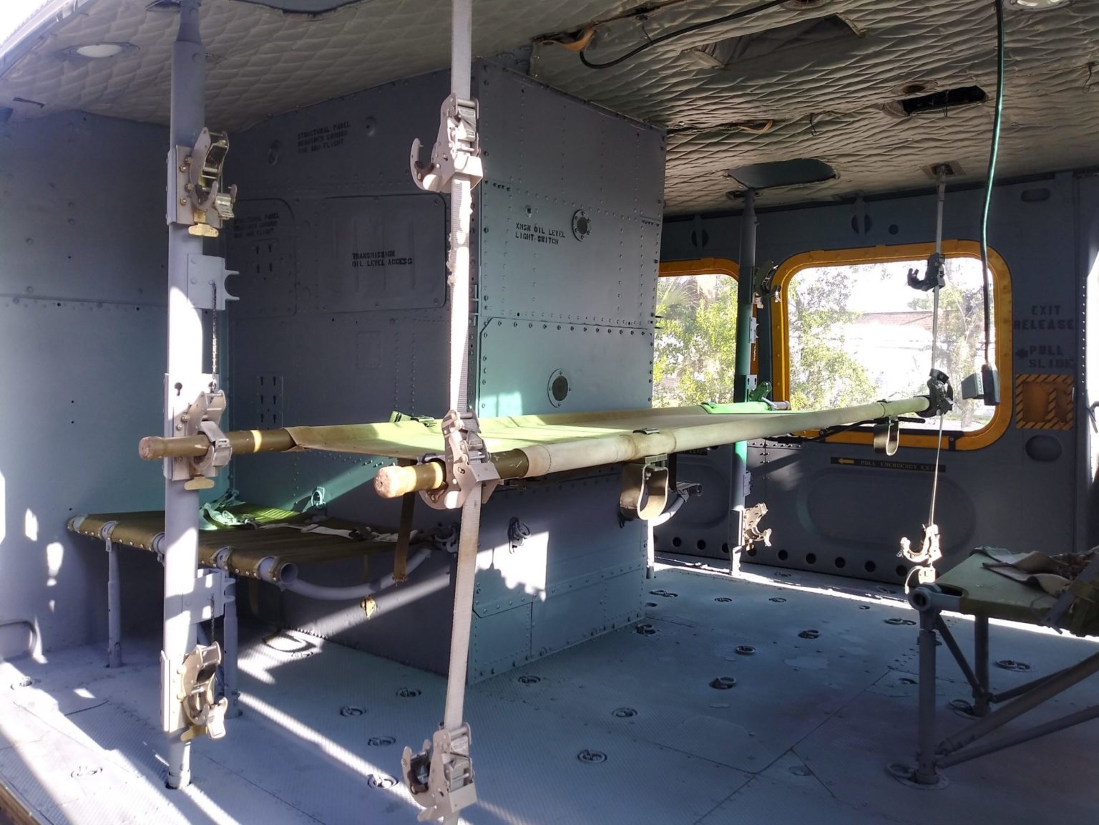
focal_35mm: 27
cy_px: 412
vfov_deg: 51.4
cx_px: 550
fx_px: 857
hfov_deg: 65.3
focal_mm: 3.7
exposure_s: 1/60
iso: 50
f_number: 2.2
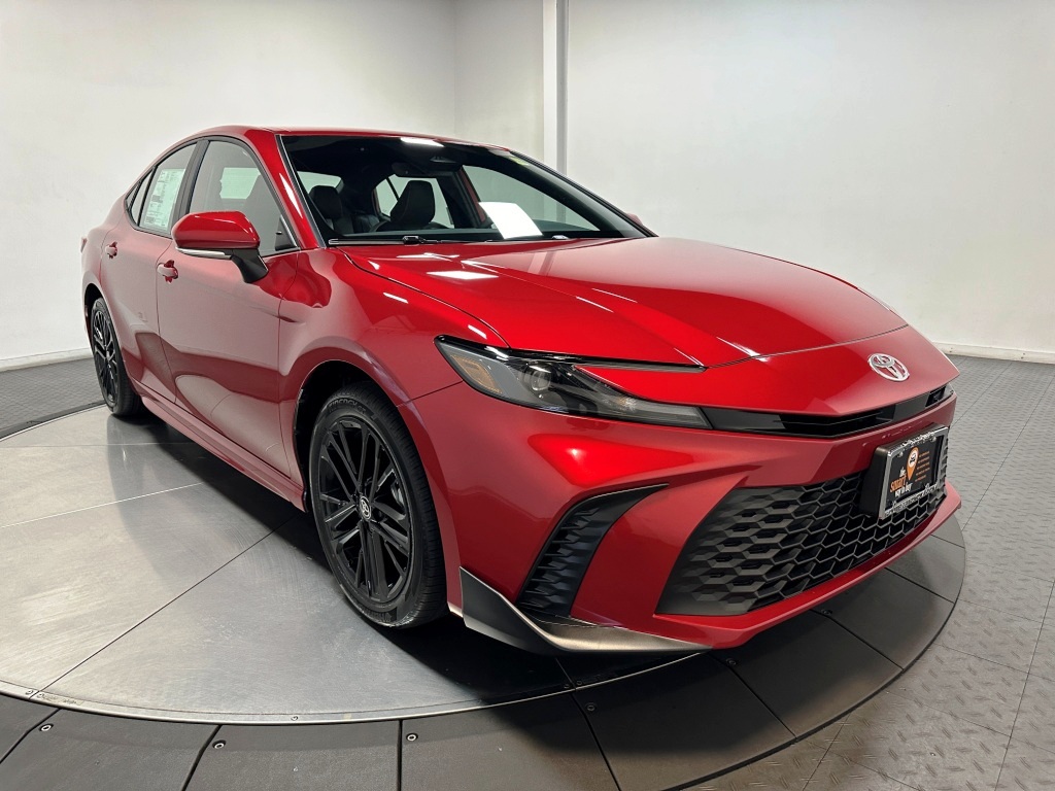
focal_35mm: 24
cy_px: 396
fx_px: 731
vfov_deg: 56.8
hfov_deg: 71.6
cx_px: 528
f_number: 1.78
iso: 320
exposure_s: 1/60
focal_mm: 6.86
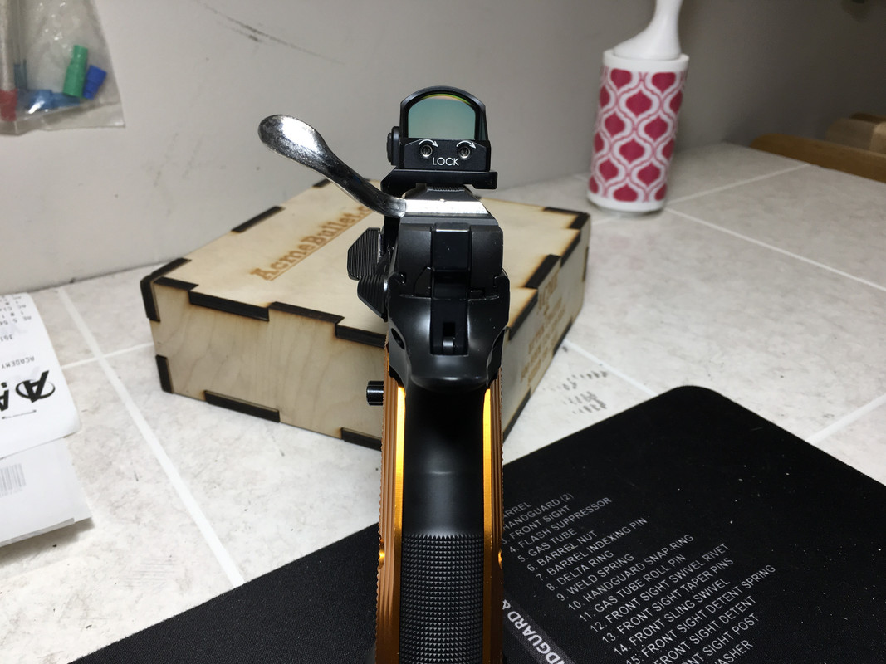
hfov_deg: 61.7
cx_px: 443
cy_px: 332
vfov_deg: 48.2
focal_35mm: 29
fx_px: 742
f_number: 2.2
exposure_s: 1/120
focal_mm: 4.15
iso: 32
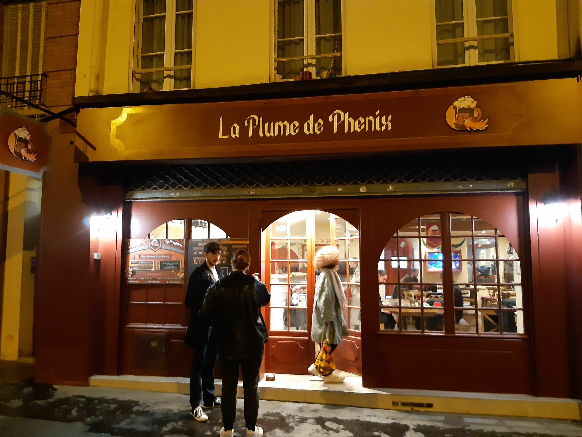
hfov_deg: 67.3
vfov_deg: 53.1
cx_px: 291
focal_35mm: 26
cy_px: 218
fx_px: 437
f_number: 1.7
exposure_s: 1/20
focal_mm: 3.92
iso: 640
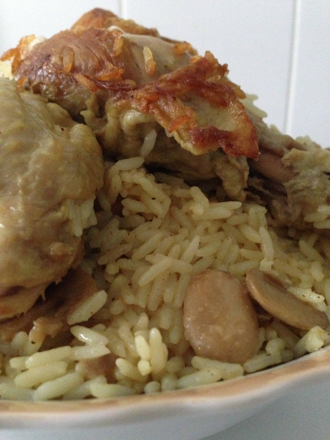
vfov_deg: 55.4
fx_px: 419
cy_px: 220
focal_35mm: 33
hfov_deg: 42.9
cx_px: 165
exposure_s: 1/15
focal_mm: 4.12
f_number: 2.4
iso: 800
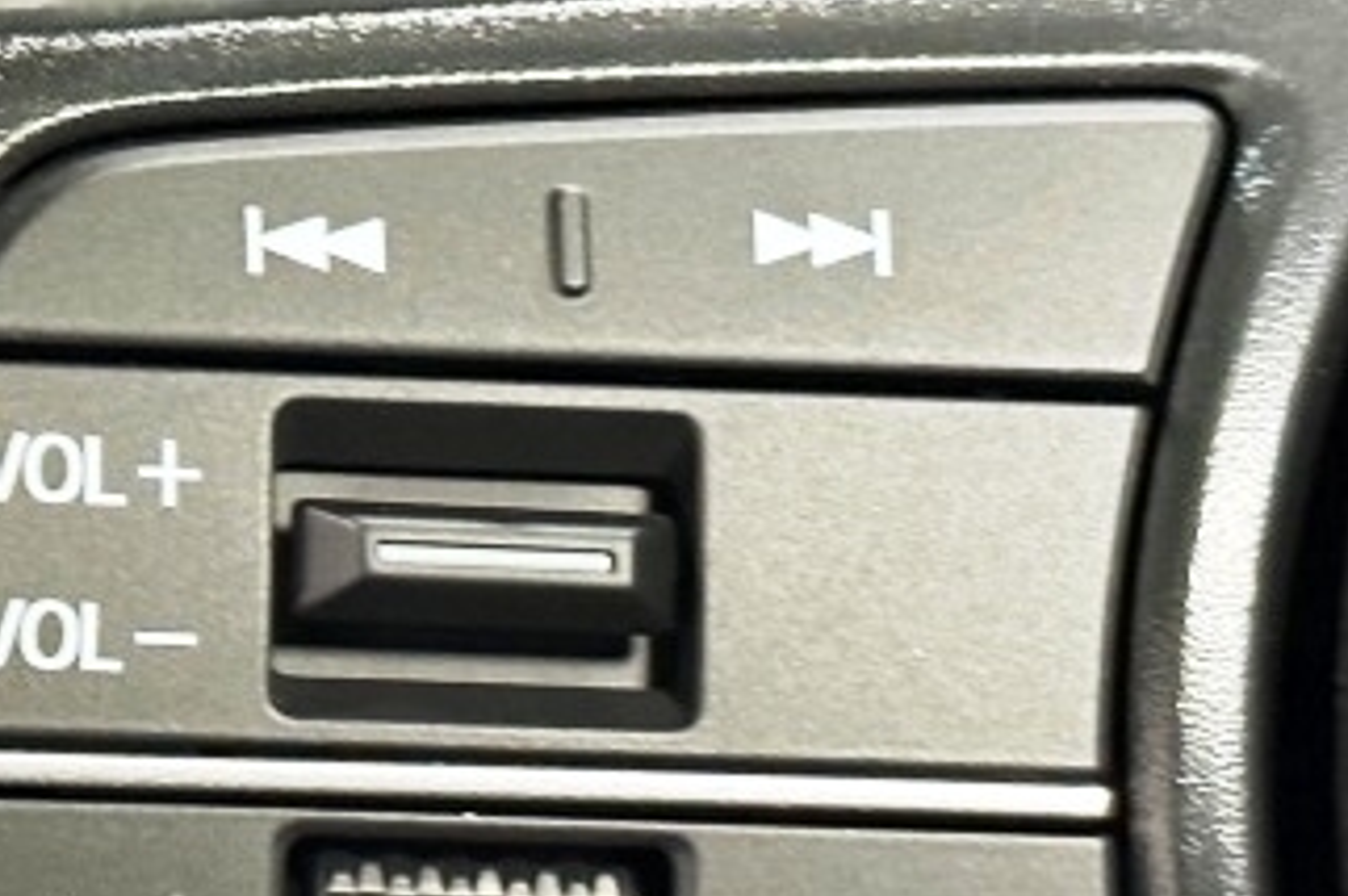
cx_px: 377
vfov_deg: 8.6
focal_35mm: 159
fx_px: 5948
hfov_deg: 12.9
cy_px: 519
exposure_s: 1/24
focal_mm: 6.86
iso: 640
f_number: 1.78
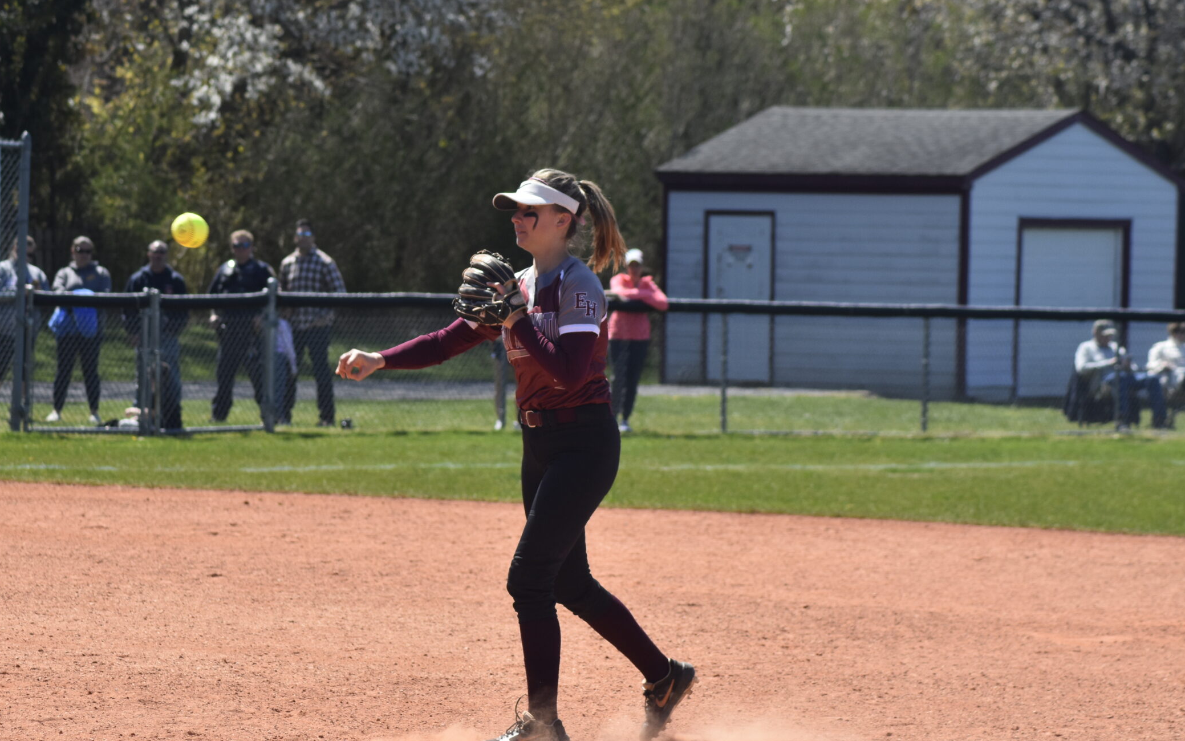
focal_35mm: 226
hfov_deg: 9.3
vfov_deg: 5.8
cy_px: 404
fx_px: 7299
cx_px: 485
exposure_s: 1/1000
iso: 400
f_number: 8
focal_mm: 120
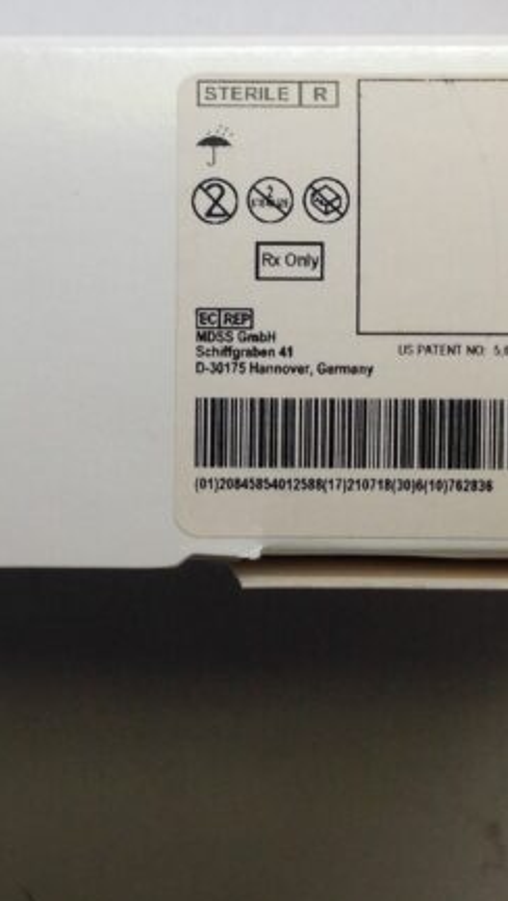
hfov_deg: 14.1
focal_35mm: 85
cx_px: 29
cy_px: 262
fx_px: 2033
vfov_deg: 24.8
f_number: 2.4
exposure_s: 1/60
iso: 50
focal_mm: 4.12
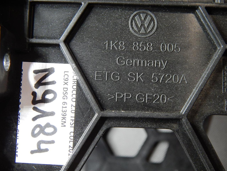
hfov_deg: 43.9
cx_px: 114
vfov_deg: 33.6
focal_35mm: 43
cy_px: 86
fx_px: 282
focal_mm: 7.7
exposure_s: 1/30
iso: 400
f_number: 3.6
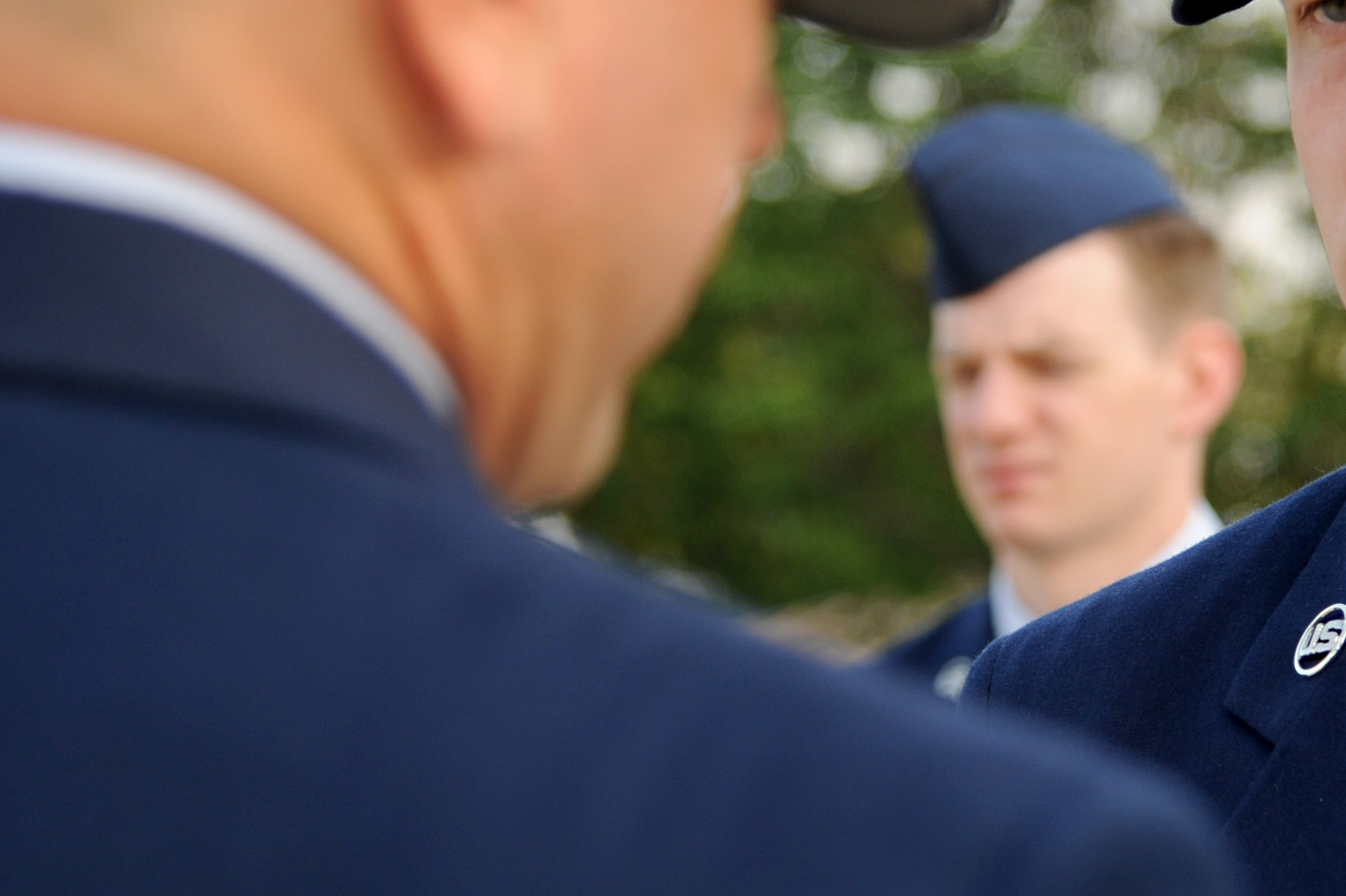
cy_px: 265
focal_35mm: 150
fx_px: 5605
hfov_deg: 13.6
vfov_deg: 9.1
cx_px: 1006
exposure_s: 1/800
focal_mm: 70
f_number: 4
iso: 400
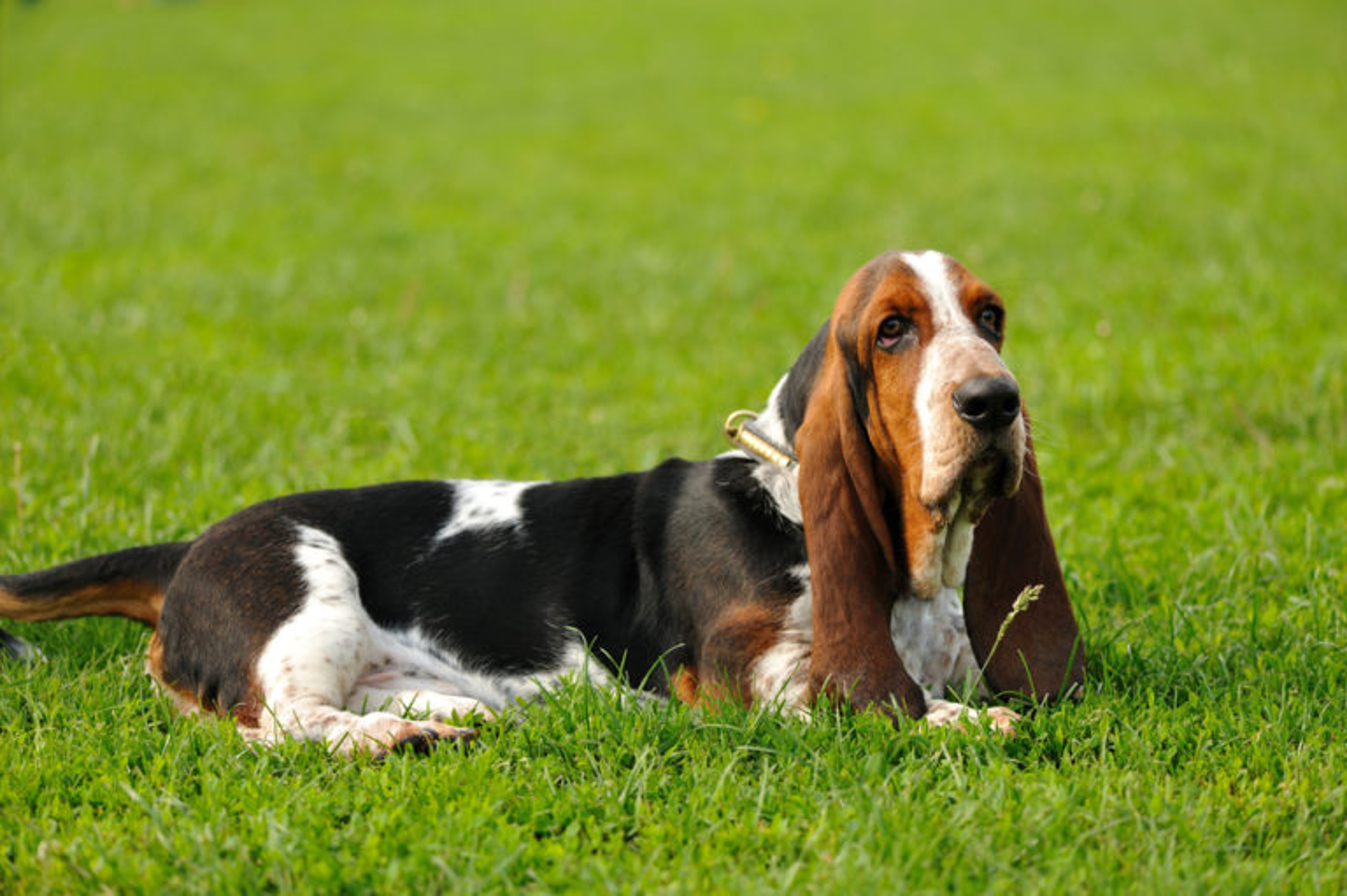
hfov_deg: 19.5
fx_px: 3926
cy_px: 448
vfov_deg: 13.0
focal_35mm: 105
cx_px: 674
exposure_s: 1/640
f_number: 4
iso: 200
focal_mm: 105
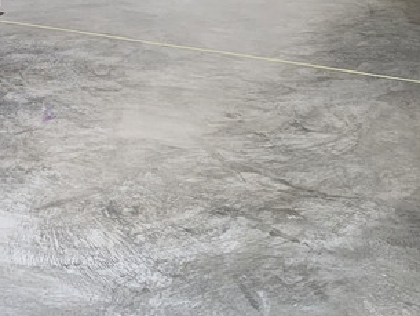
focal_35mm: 91
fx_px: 1105
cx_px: 76
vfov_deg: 15.4
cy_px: -105
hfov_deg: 21.2
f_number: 1.8
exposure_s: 1/40
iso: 400
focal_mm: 5.4
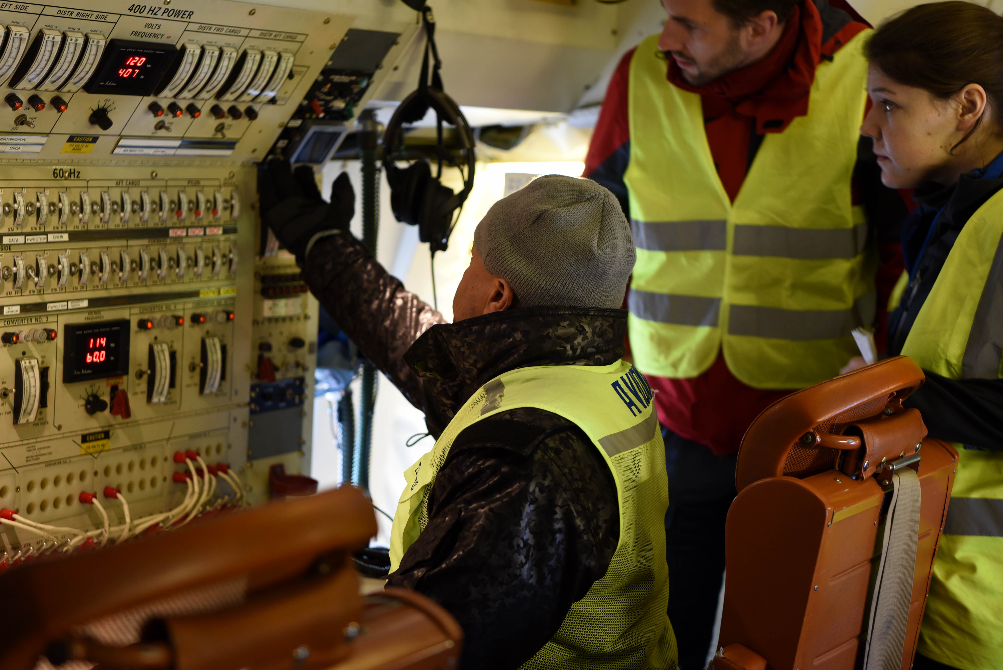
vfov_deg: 19.5
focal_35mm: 70
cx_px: 502
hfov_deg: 28.8
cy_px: 335
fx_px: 1951
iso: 640
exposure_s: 1/15
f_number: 2.8
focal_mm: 70
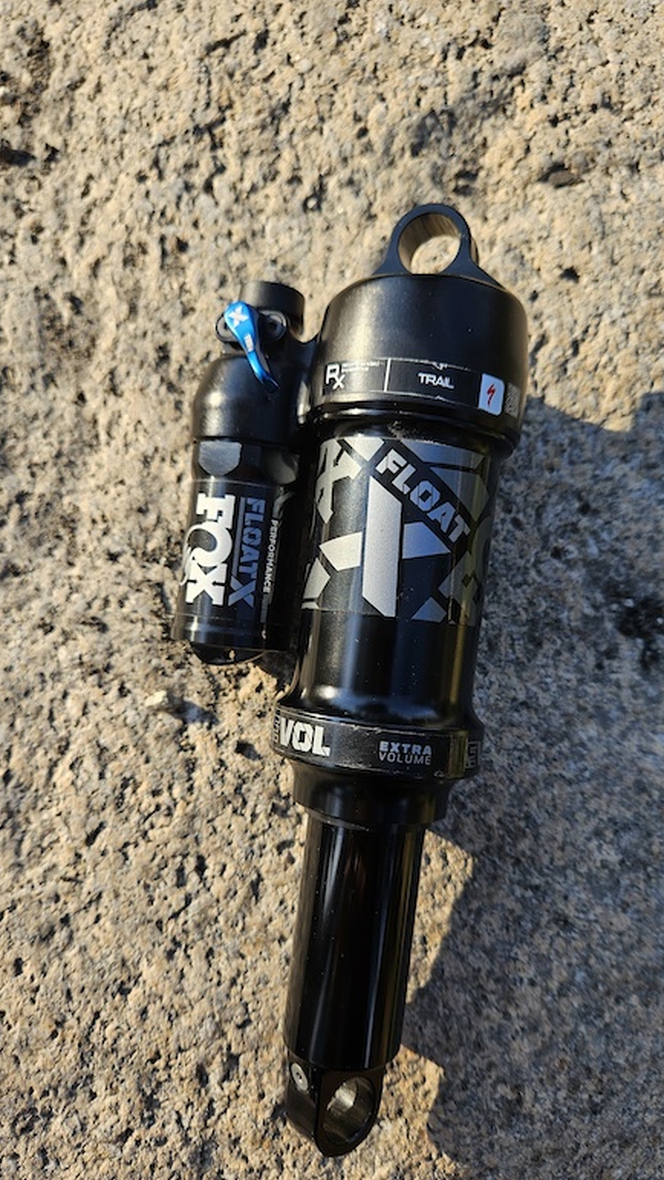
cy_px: 611
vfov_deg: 71.9
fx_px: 813
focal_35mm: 26
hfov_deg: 44.2
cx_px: 396
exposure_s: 1/398
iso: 25
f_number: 1.8
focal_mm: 5.4
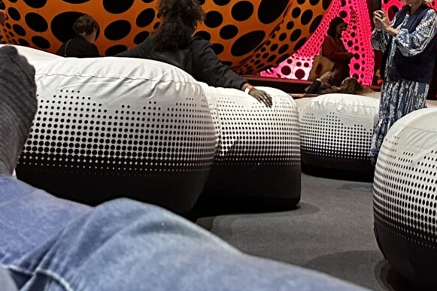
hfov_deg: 23.1
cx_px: 270
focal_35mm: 88
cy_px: -79
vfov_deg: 14.9
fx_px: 1068
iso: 500
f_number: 1.78
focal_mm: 6.86
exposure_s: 1/50
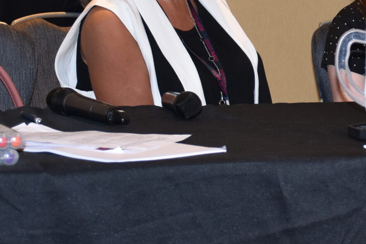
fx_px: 1505
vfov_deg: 9.1
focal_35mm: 148
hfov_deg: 13.6
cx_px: 415
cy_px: -106
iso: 640
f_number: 4.5
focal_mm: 34
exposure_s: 1/60
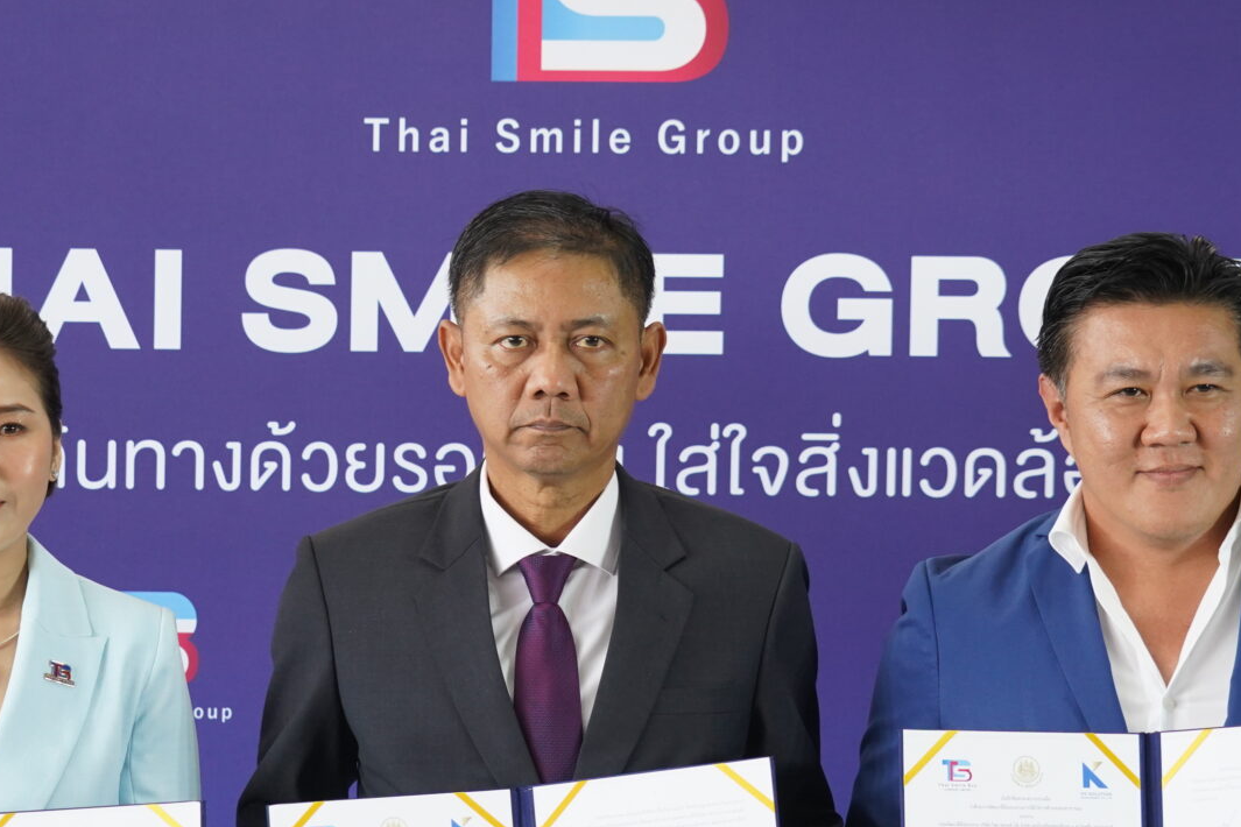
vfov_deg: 7.9
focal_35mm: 173
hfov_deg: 11.9
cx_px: 581
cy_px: 468
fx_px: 5963
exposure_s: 1/125
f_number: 5.6
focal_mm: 90
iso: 1250
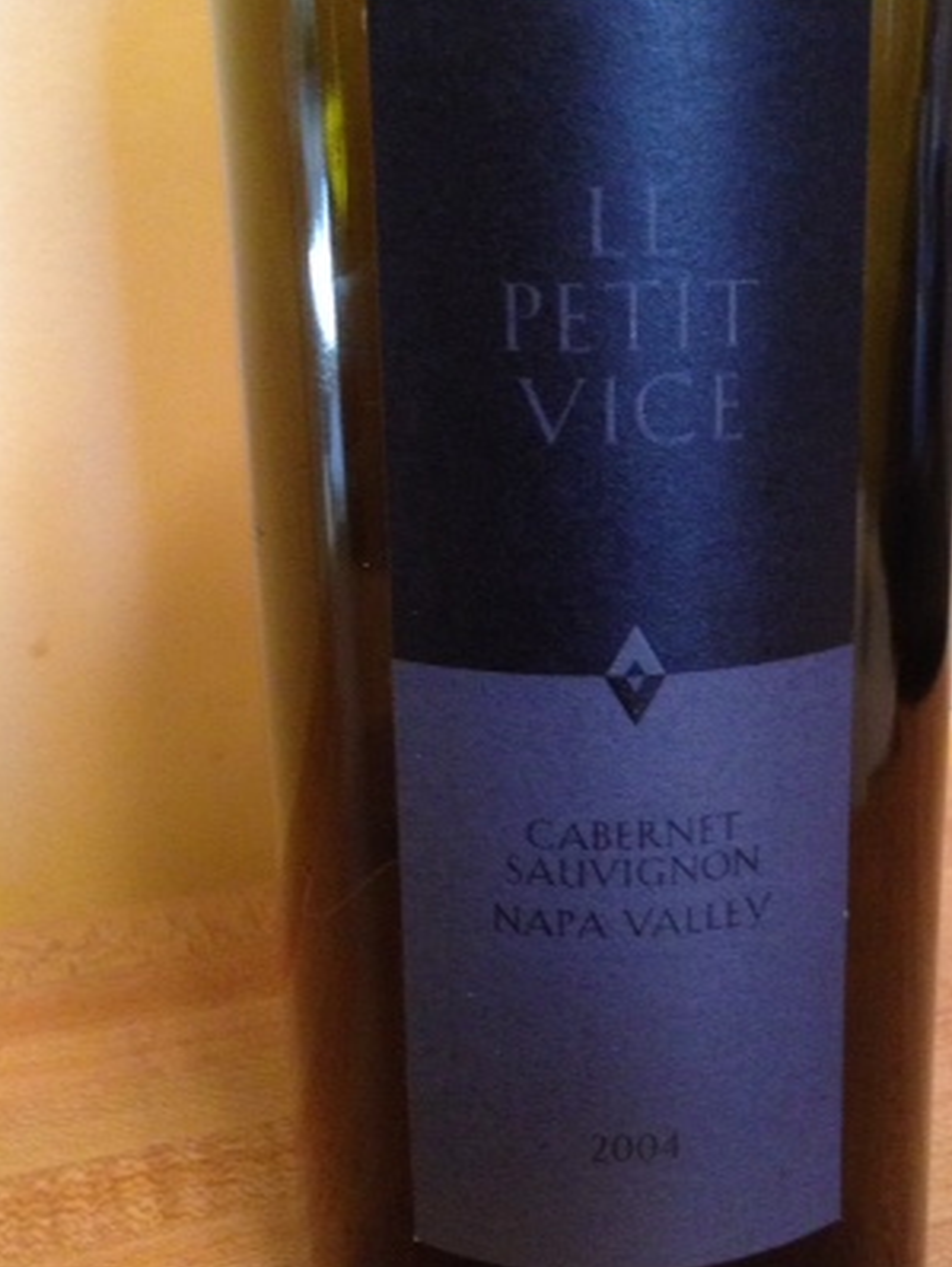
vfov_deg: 35.9
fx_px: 1941
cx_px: 646
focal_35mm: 53
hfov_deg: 27.4
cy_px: 471
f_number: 2.4
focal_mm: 4.12
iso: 400
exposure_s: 1/17
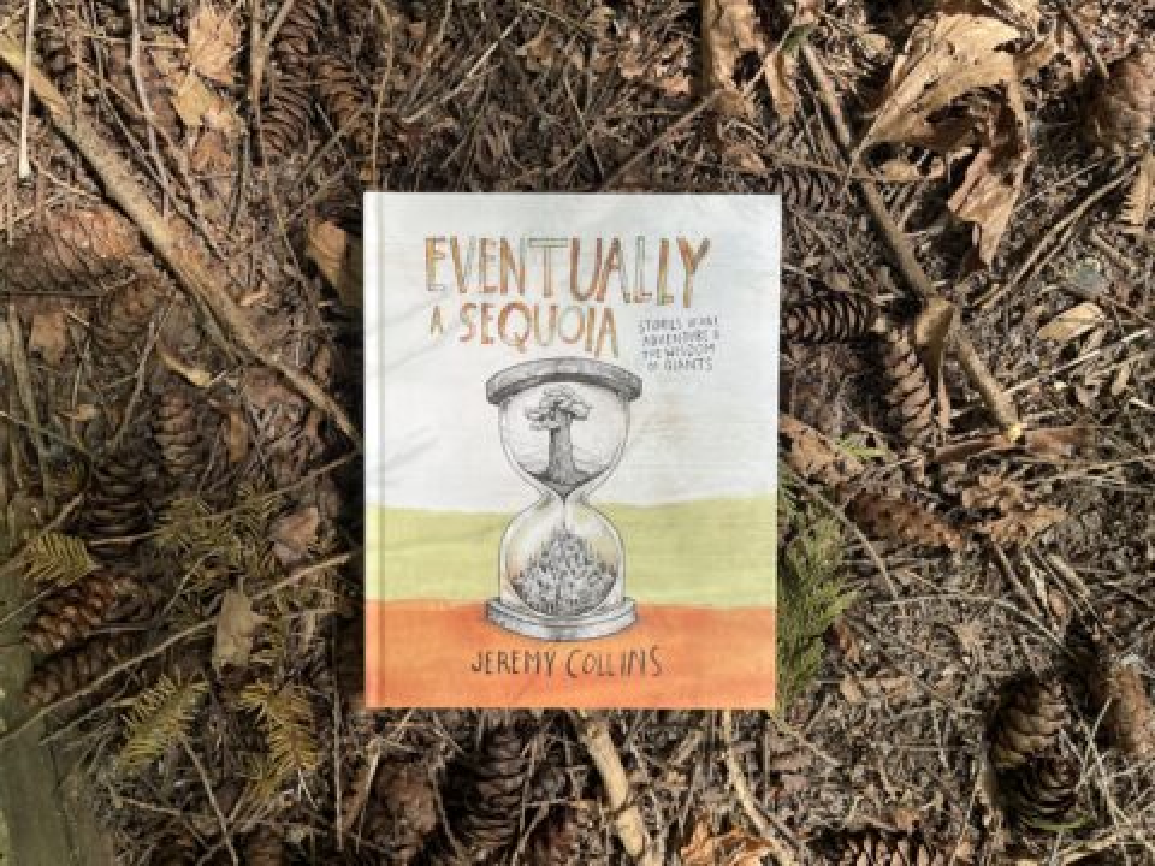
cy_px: 433
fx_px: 868
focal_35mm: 26
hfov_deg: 67.3
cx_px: 578
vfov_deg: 53.1
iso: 50
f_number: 1.6
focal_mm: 5.1
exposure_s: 1/121
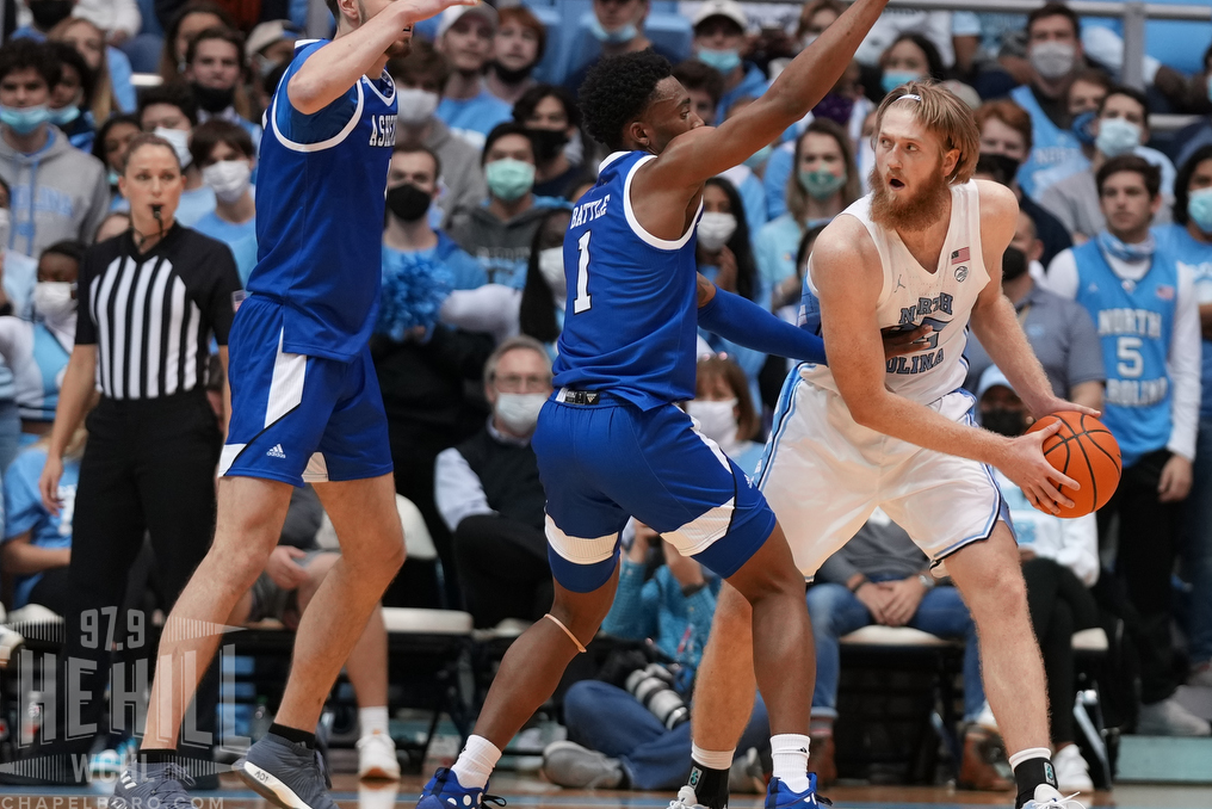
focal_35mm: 170
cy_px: 370
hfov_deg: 12.1
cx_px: 620
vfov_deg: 8.1
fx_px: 5725
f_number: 1.8
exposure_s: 1/1250
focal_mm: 135
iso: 800
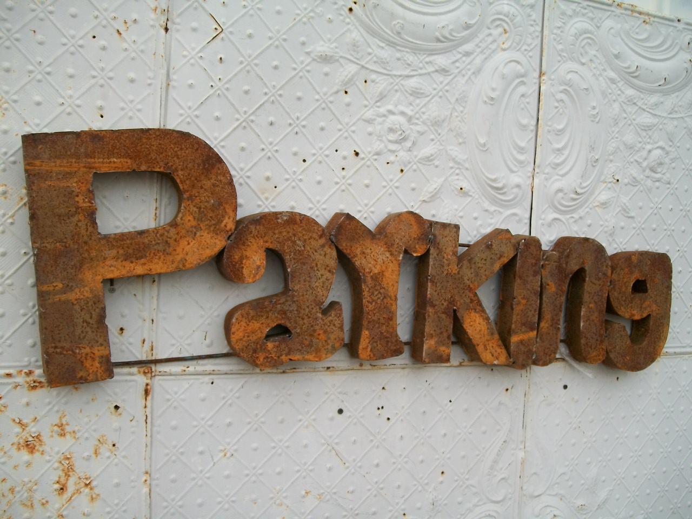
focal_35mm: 36
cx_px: 346
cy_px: 260
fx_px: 720
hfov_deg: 51.4
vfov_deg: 39.7
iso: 80
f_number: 2.7
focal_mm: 6
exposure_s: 1/100
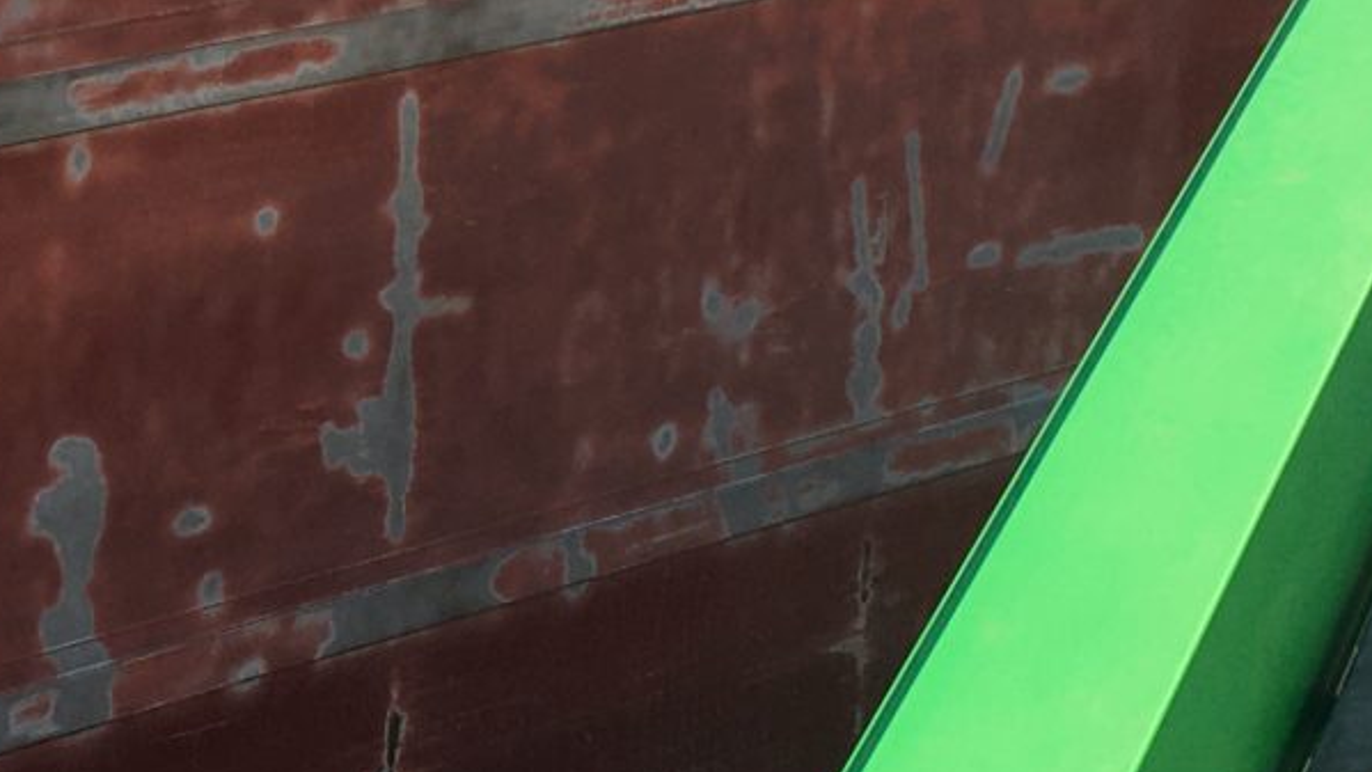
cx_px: -34
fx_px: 3929
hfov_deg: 19.2
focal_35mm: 108
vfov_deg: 11.2
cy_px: 108
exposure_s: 1/484
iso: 25
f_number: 2.2
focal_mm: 4.15
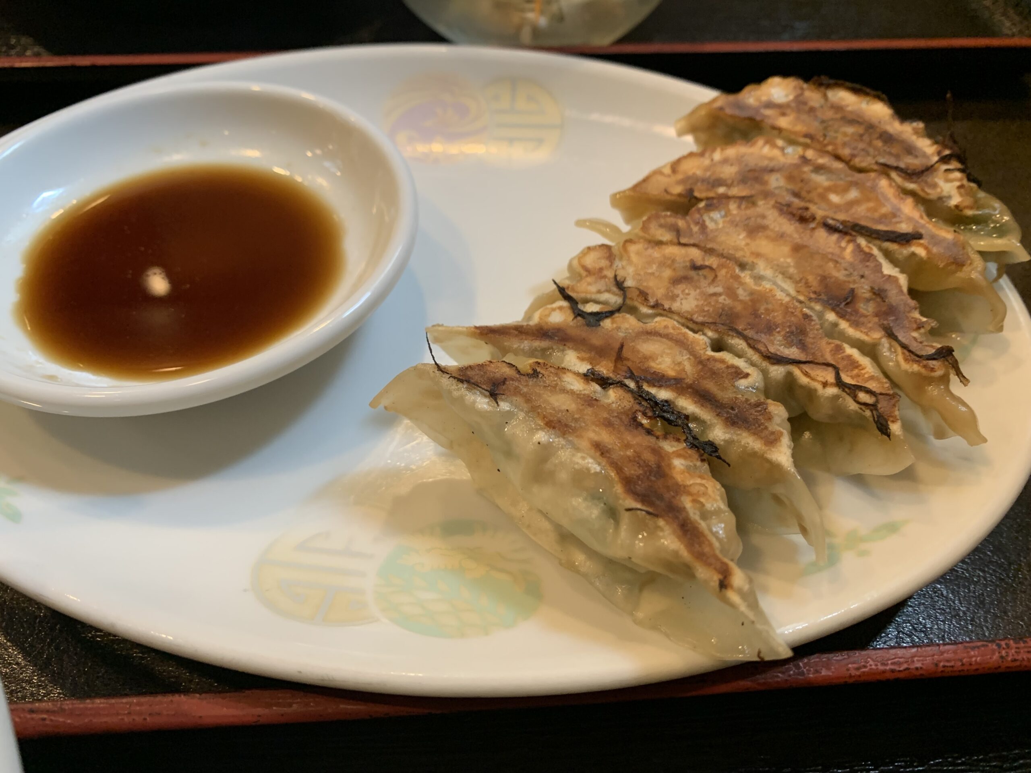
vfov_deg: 53.1
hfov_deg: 67.3
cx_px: 516
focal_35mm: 26
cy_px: 386
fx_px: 774
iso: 200
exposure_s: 1/60
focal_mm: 4.25
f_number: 1.8
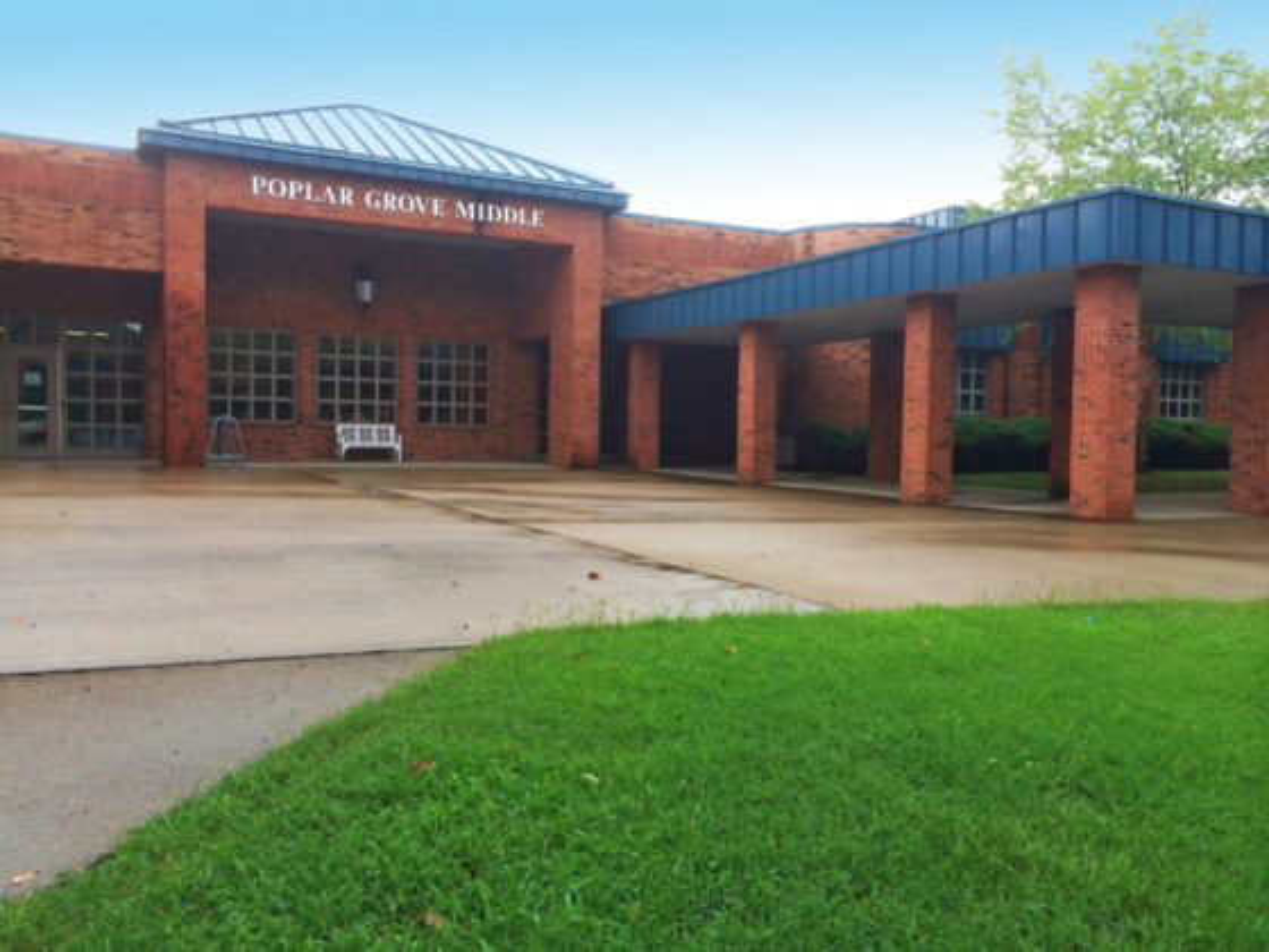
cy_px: 476
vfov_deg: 46.8
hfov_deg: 60.0
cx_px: 634
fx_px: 1100
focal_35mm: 30
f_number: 2.2
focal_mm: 4.12
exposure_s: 1/554
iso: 32
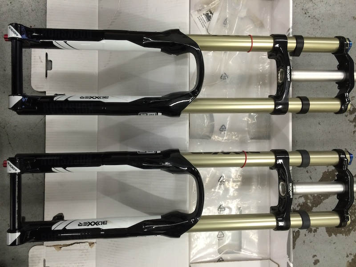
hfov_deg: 61.7
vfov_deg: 48.2
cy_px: 134
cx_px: 178
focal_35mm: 29
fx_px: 298
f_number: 2.2
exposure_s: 1/30
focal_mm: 4.15
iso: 125
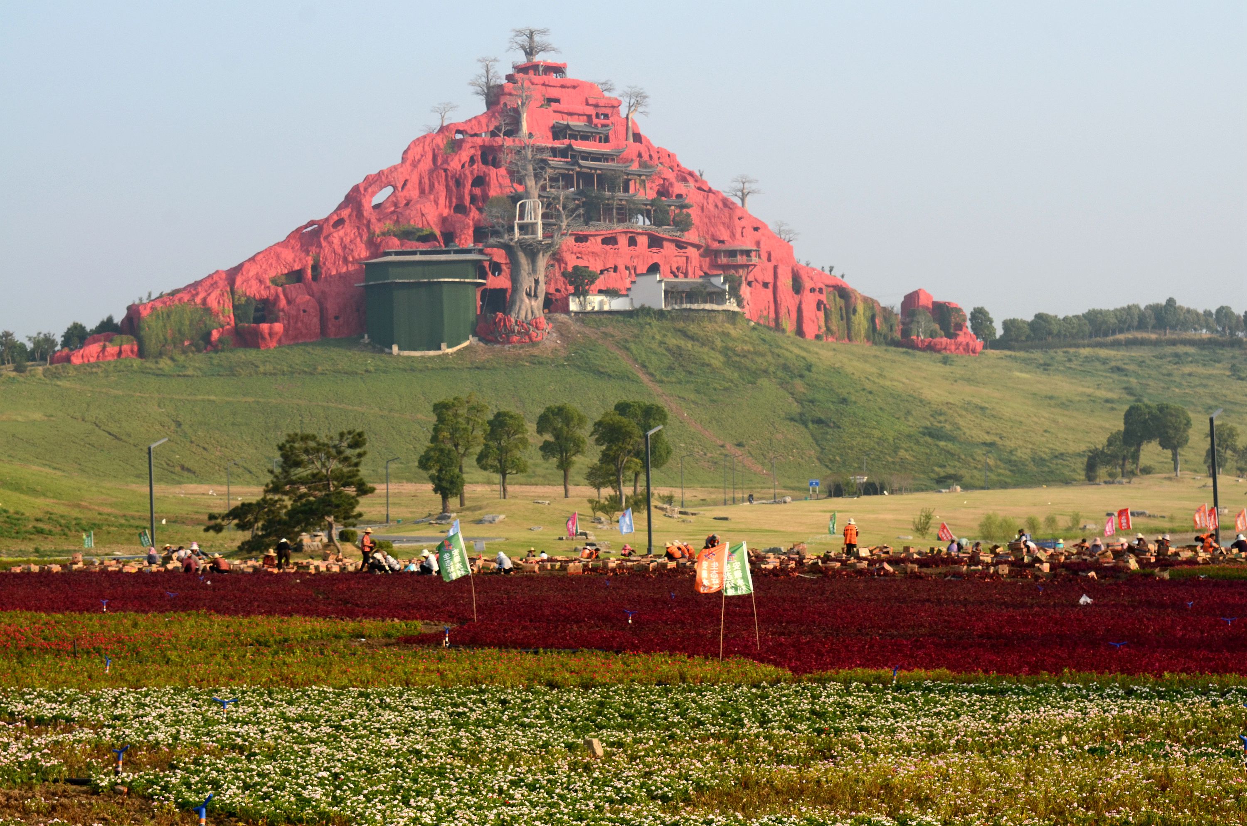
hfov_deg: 19.5
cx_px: 624
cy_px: 413
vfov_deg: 13.0
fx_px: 3630
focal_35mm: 105
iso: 200
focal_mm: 70
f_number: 7.1
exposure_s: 1/400
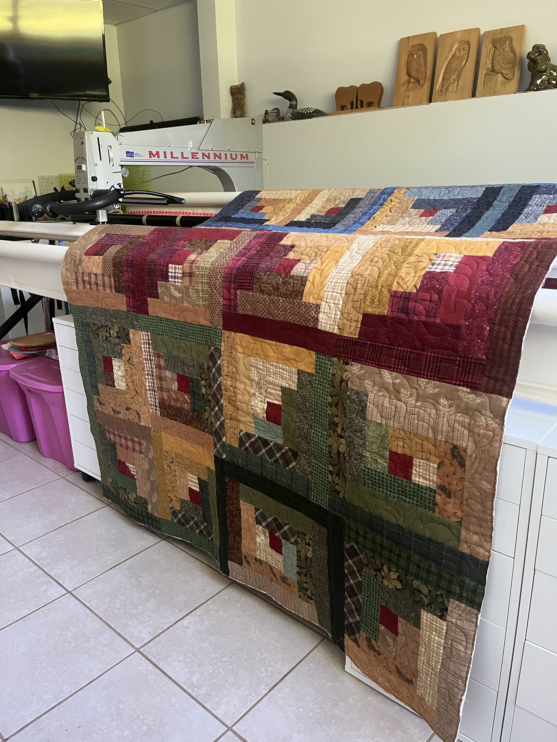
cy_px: 371
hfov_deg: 53.1
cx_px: 278
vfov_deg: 67.3
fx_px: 558
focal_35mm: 26
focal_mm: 5.1
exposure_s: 1/60
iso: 500
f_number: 1.6
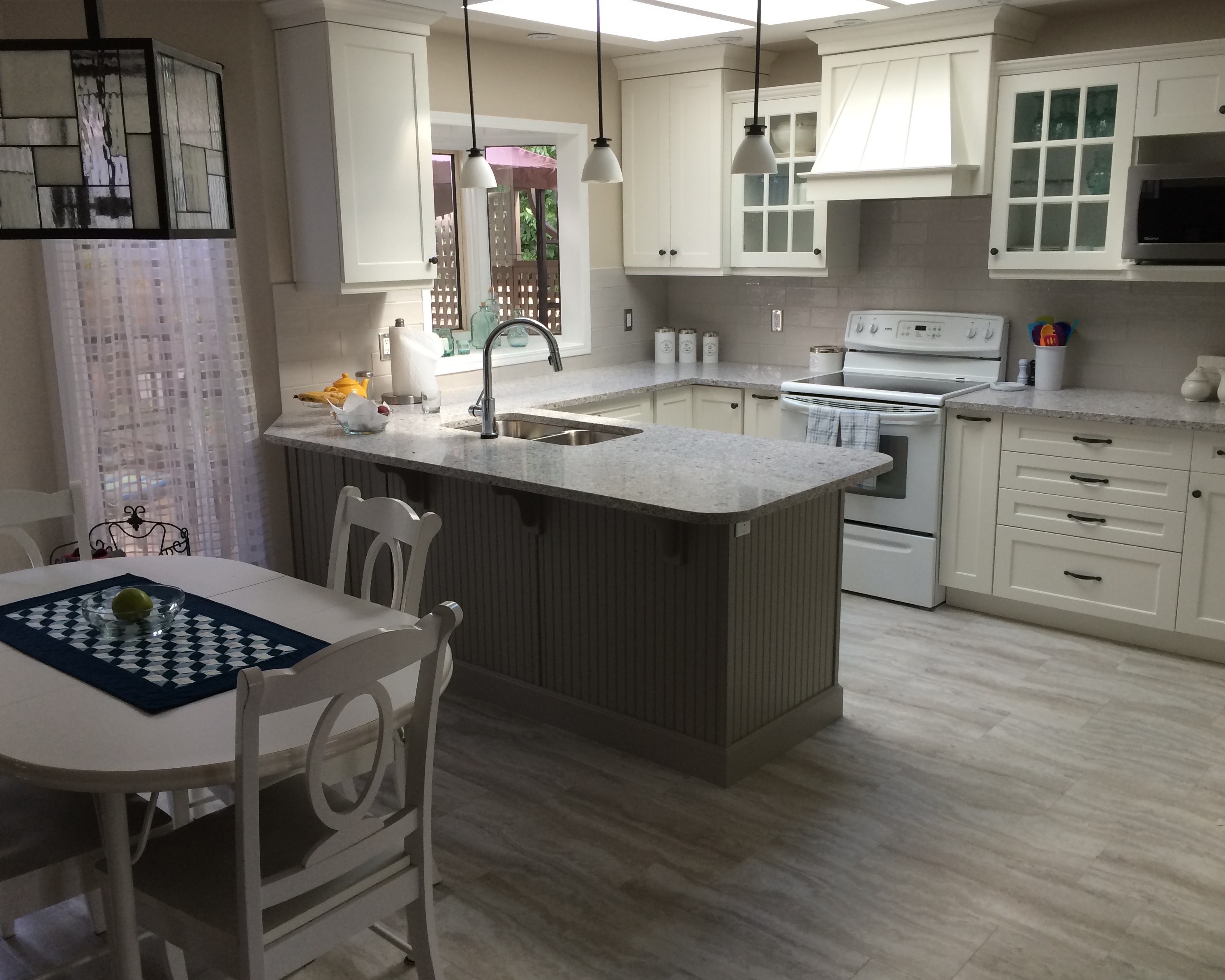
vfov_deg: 47.1
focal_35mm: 31
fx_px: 1124
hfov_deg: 57.2
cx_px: 612
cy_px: 479
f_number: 2.2
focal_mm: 4.15
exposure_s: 1/40
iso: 32
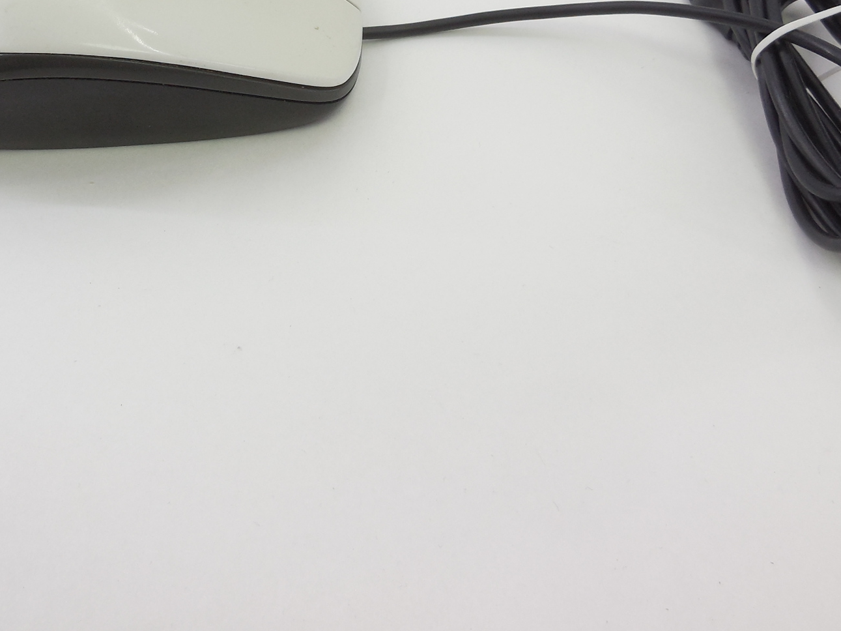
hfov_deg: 42.9
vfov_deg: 31.9
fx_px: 1069
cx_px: 395
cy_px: 111
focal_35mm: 44
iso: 125
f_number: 3.1
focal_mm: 4.5
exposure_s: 1/80
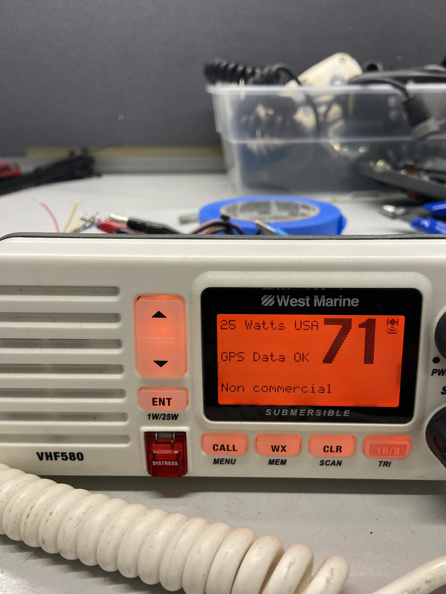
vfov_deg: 59.9
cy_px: 322
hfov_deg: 46.7
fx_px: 515
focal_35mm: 30
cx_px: 250
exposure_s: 1/120
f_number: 1.8
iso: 100
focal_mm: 4.25
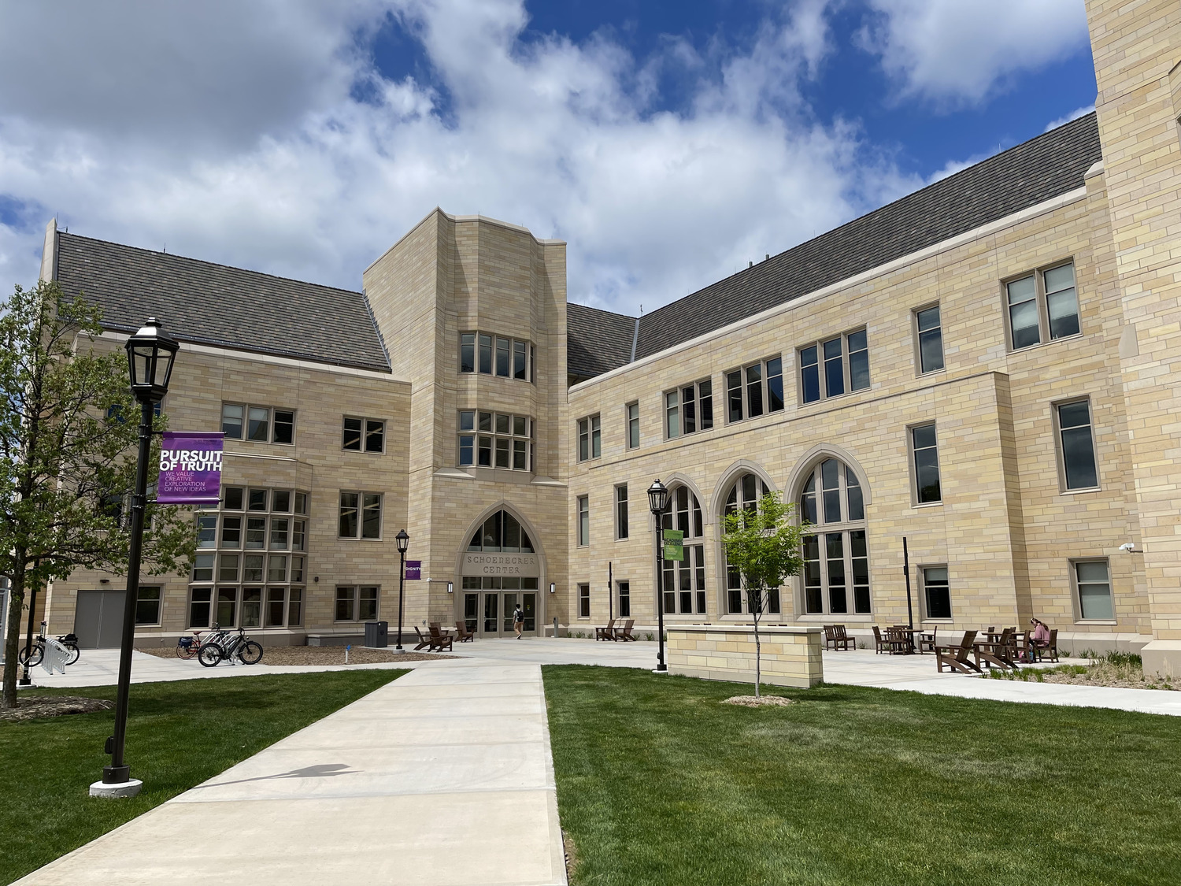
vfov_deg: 53.1
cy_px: 443
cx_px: 590
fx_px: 887
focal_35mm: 26
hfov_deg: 67.3
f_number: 1.6
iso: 32
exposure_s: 1/7407
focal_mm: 5.1
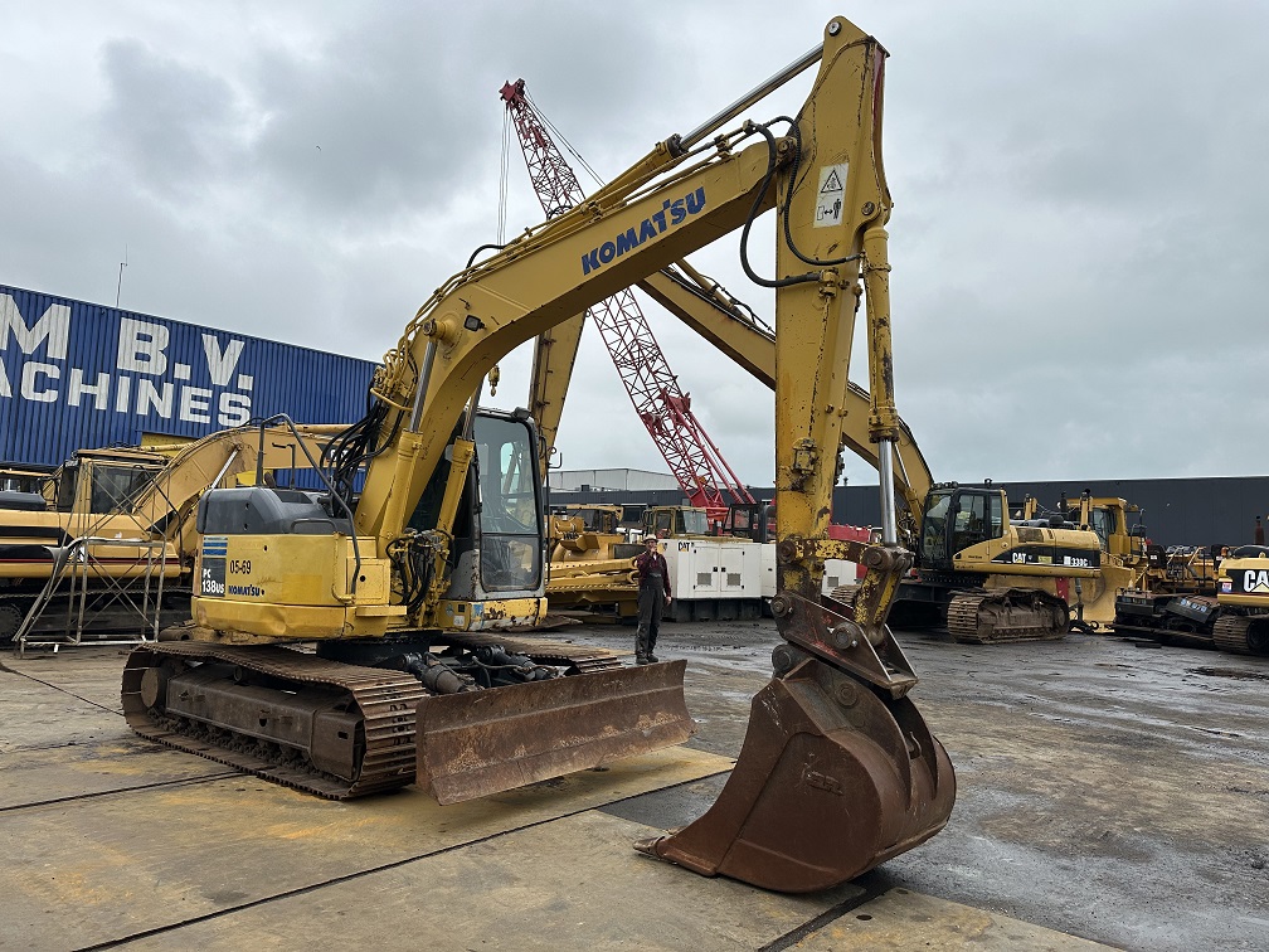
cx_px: 634
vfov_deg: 56.8
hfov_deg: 71.6
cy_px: 476
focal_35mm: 24
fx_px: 880
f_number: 1.78
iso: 80
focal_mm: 6.86
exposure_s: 1/2110
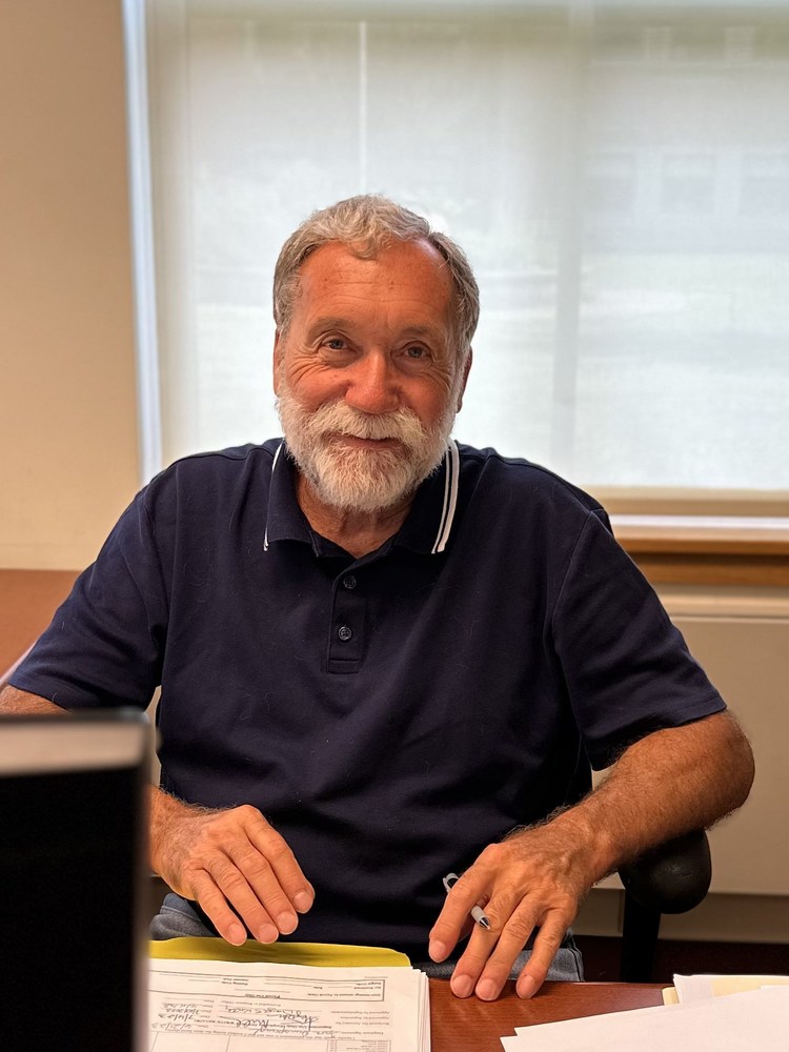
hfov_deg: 56.8
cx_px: 394
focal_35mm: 24
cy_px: 526
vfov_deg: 71.6
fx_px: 729
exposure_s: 1/120
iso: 64
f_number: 1.78
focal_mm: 6.86
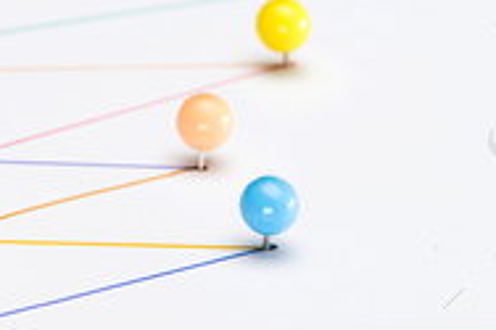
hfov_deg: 6.2
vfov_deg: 4.2
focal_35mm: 330
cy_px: 261
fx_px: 4543
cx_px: 203
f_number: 9
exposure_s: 1/160
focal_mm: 105
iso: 100
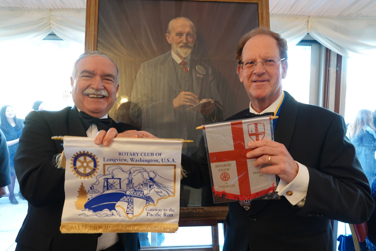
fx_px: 251
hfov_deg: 73.7
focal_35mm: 24
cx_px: 188
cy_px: 126
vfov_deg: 53.1
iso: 250
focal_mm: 8.8
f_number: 2.4
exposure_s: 1/30
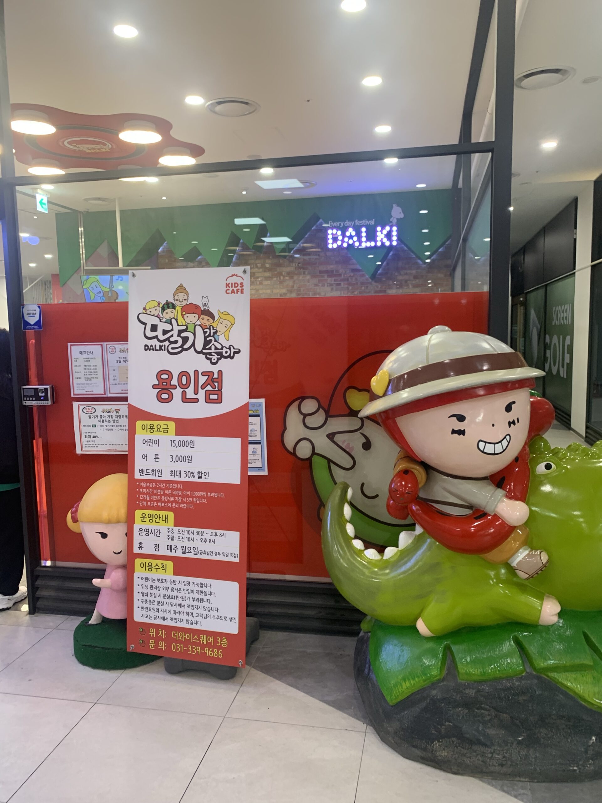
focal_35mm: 26
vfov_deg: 67.3
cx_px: 301
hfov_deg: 53.1
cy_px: 402
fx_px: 603
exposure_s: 1/60
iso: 80
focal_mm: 4.25
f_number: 1.8
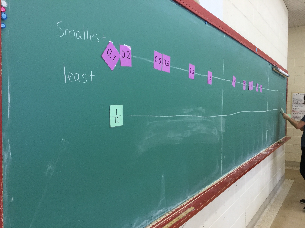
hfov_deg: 58.4
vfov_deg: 45.4
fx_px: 273
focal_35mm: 31
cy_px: 114
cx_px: 152
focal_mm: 3.3
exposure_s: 1/30
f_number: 2.4
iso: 50
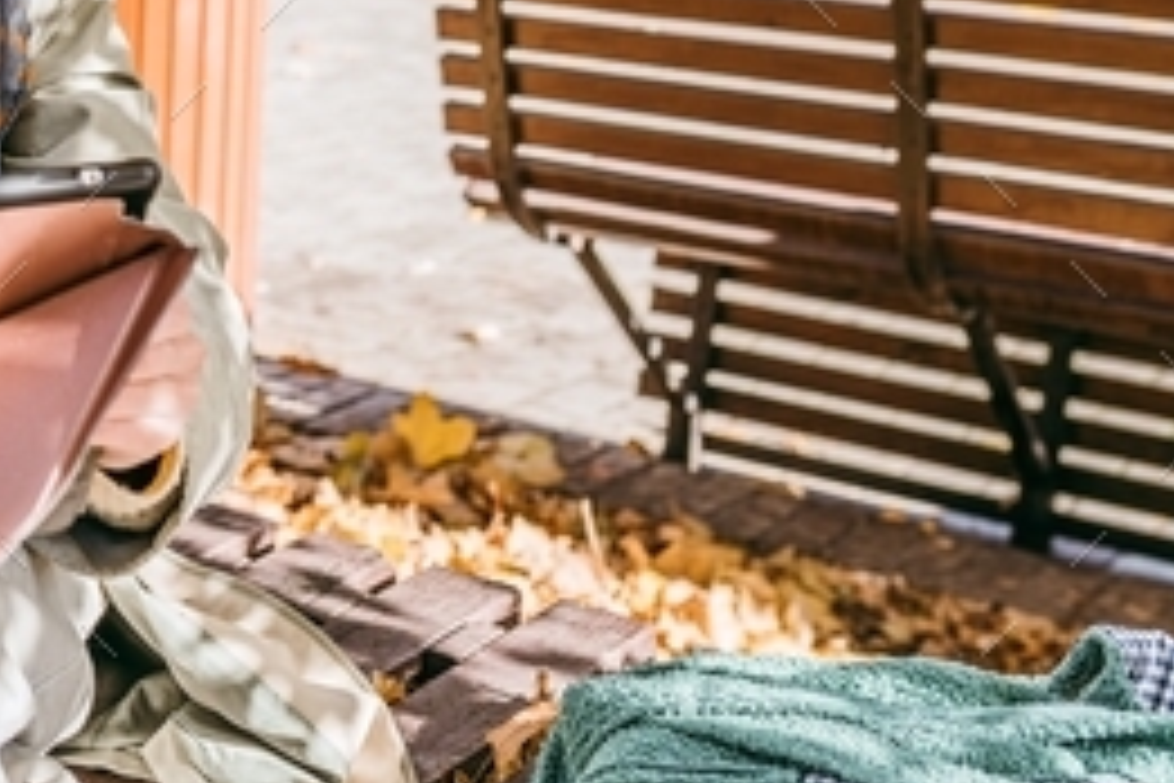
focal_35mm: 79
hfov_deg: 23.9
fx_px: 2576
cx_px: -148
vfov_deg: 16.8
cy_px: -52
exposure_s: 1/250
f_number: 3.5
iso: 100
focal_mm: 35
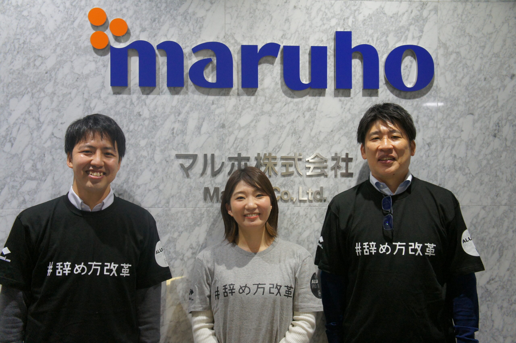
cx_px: 258
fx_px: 558
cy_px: 172
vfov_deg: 34.1
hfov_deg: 49.6
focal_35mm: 39
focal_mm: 26
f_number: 4
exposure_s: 1/160
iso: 1600
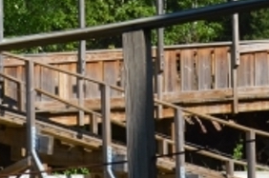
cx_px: 18
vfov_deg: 4.0
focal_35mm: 341
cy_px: -165
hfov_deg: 6.0
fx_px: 2544
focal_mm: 50
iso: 100
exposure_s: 1/250
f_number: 8
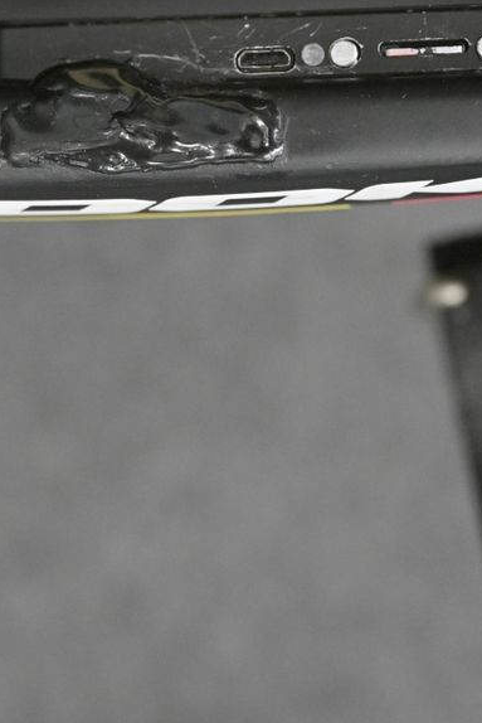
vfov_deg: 10.5
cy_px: 86
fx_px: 3914
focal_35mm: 195
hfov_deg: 7.0
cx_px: 298
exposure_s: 1/200
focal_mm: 70
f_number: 4
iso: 2000
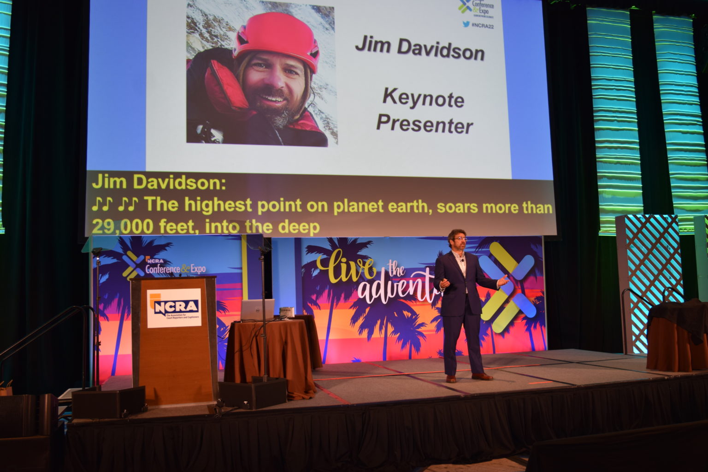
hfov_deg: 57.2
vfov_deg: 40.0
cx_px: 354
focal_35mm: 33
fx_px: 649
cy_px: 236
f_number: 4.5
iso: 400
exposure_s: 1/80
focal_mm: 22
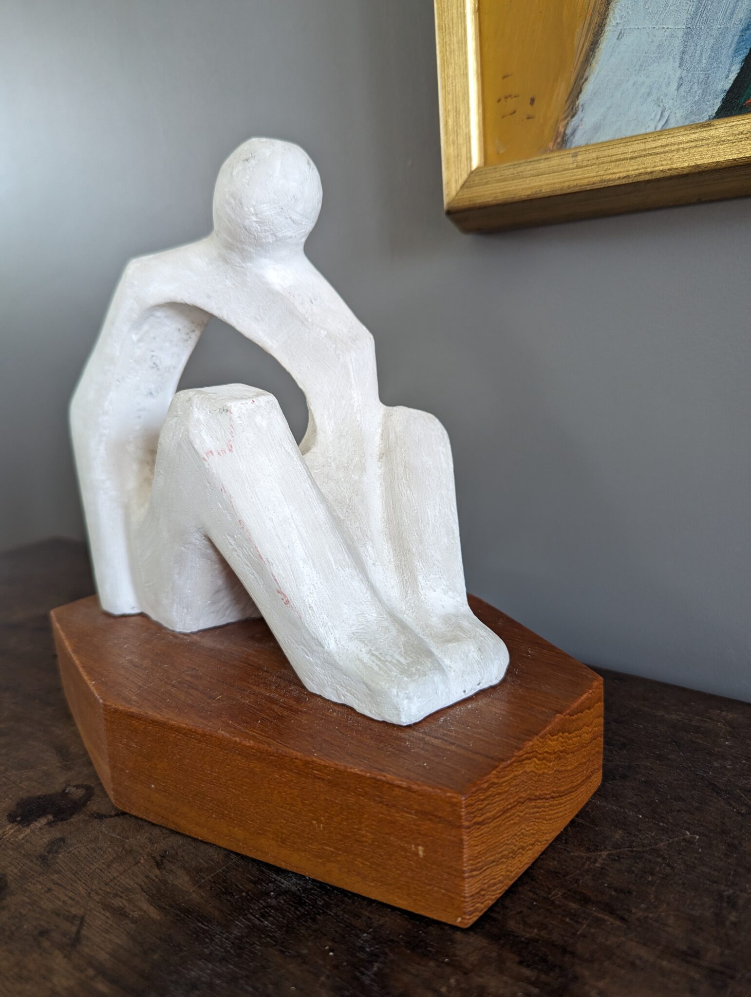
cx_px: 376
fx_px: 693
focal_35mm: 24
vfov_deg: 71.5
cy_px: 498
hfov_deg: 56.9
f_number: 1.85
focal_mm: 6.81
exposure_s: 1/47.5
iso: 85
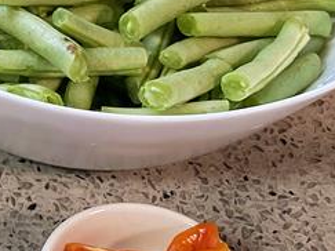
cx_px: -94
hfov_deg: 16.4
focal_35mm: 114
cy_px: 265
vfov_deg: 12.8
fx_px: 1103
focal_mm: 4.25
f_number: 1.8
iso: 64
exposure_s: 1/120
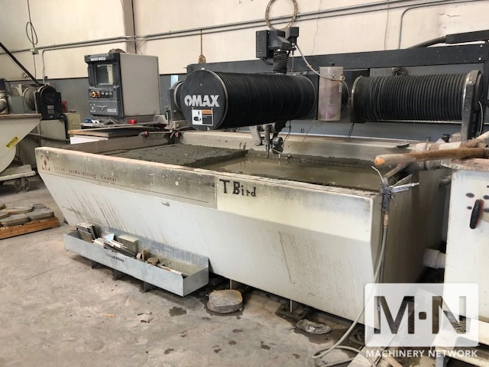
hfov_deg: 63.4
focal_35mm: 28
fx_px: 396
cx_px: 244
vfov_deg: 49.7
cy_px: 184
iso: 40
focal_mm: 4
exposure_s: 1/15
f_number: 1.8
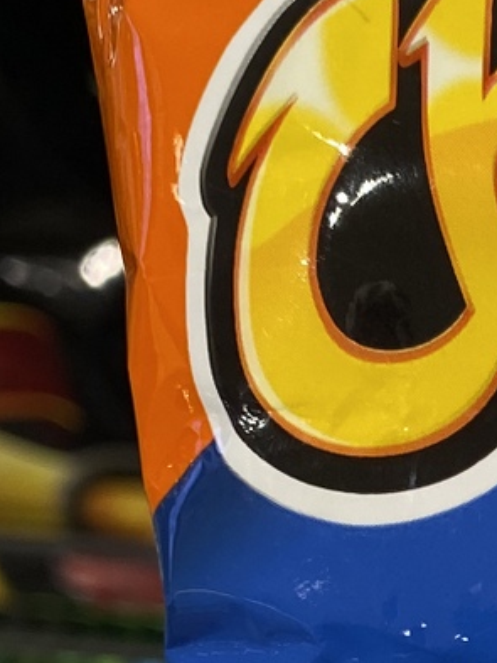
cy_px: 906
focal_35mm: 127
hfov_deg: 10.4
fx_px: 2430
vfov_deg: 14.7
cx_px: 1098
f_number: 1.8
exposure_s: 1/100
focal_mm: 4.25
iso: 80
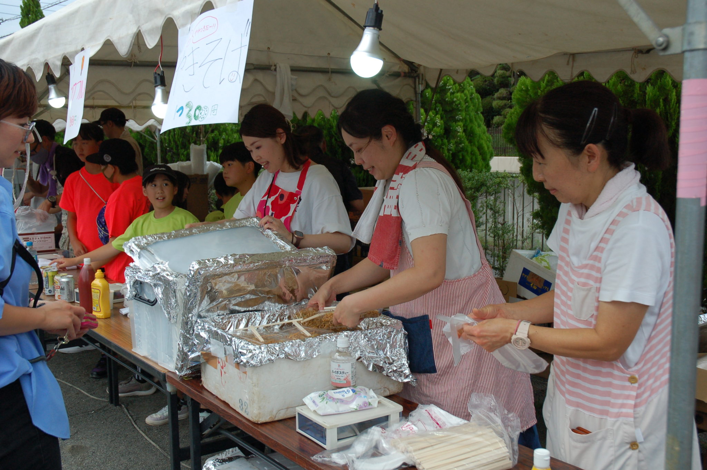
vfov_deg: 33.0
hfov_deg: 48.0
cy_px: 235
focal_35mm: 40
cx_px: 354
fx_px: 795
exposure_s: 1/100
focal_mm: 27
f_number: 5.6
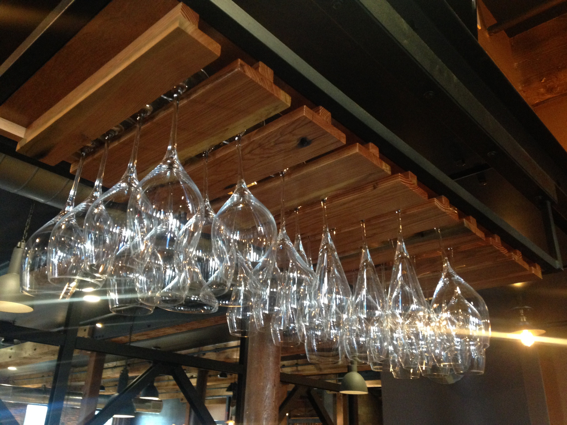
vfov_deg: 42.9
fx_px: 541
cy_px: 212
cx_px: 284
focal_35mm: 33
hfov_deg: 55.4
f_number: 2.4
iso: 320
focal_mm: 4.12
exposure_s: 1/17
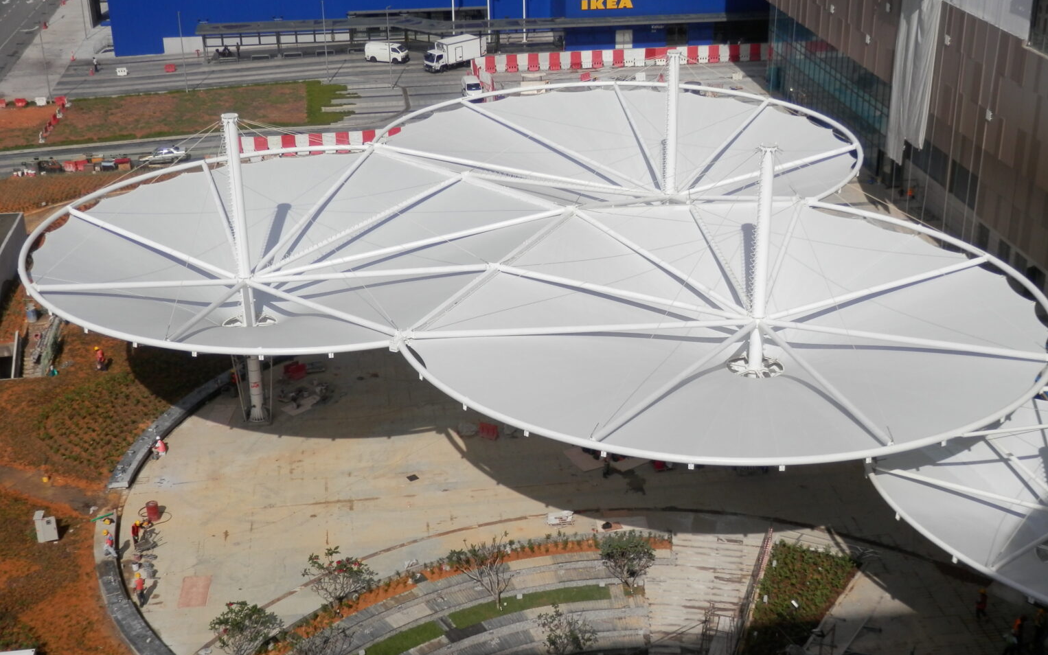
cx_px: 527
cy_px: 334
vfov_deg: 26.9
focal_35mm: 48
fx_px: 1371
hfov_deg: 41.8
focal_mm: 8
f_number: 10.8
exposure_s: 1/250
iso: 80
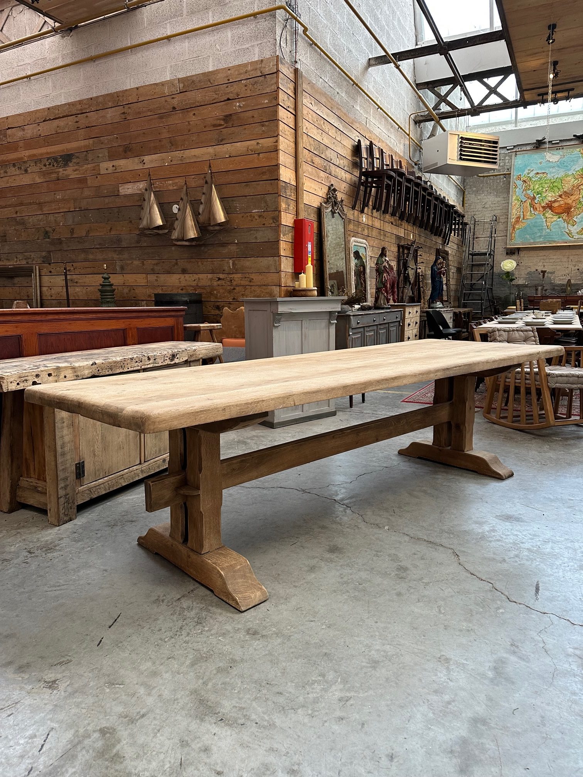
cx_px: 292
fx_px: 539
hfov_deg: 56.8
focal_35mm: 24
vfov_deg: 71.6
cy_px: 388
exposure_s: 1/91
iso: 250
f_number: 1.78
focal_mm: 6.86
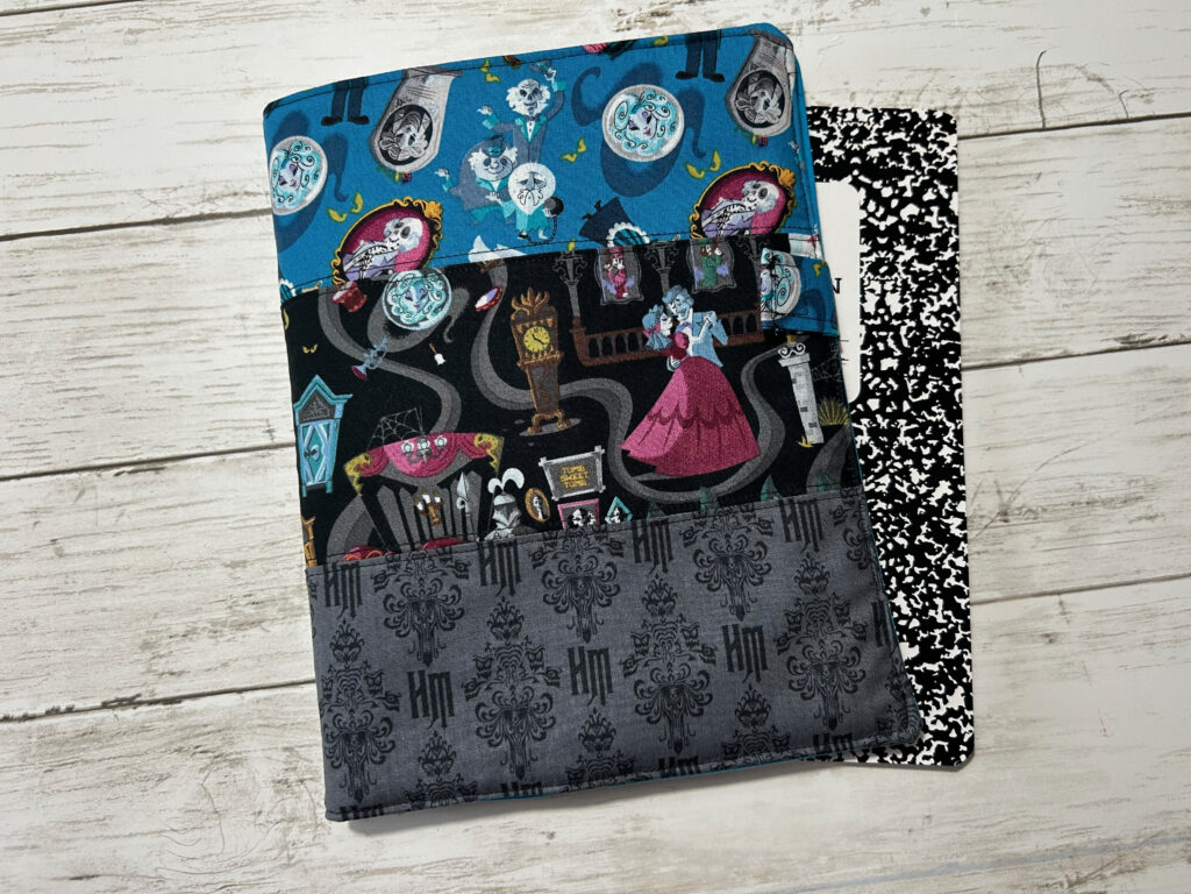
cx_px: 596
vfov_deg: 53.1
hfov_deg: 67.3
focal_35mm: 26
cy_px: 447
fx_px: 895
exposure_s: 1/120
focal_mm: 5.7
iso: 80
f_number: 1.5
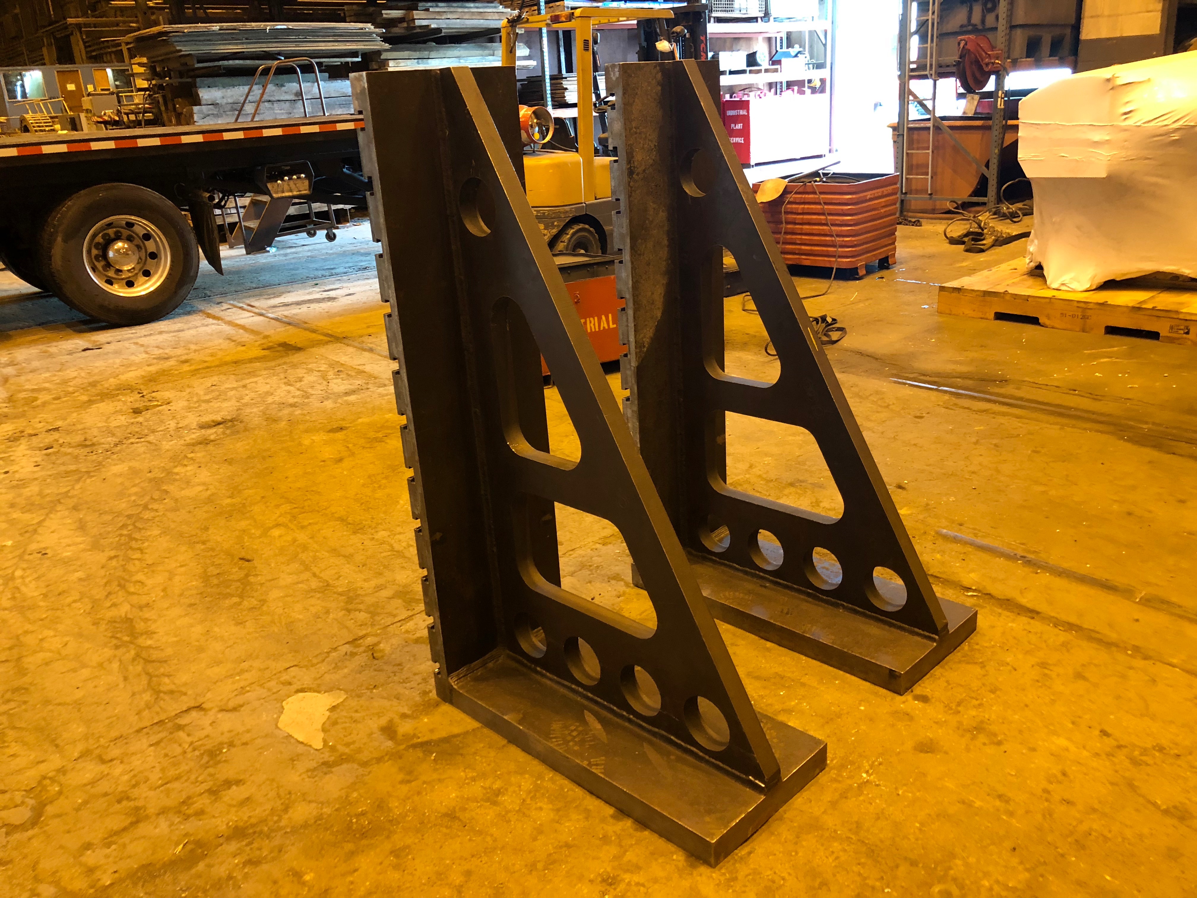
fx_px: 1003
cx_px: 598
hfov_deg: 61.7
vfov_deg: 48.2
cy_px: 449
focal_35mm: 29
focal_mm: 3.99
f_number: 1.8
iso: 100
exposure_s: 1/12
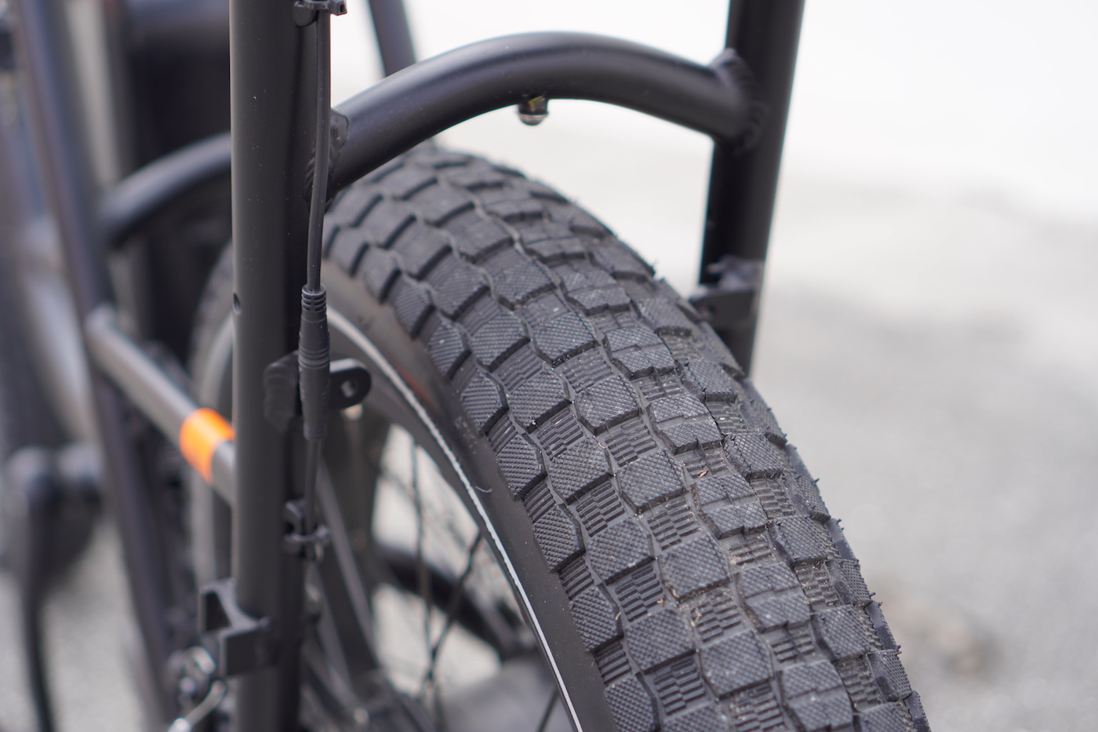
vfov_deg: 25.7
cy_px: 366
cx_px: 549
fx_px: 1601
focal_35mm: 52
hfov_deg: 37.9
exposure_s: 1/500
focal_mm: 35
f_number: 2.2
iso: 100
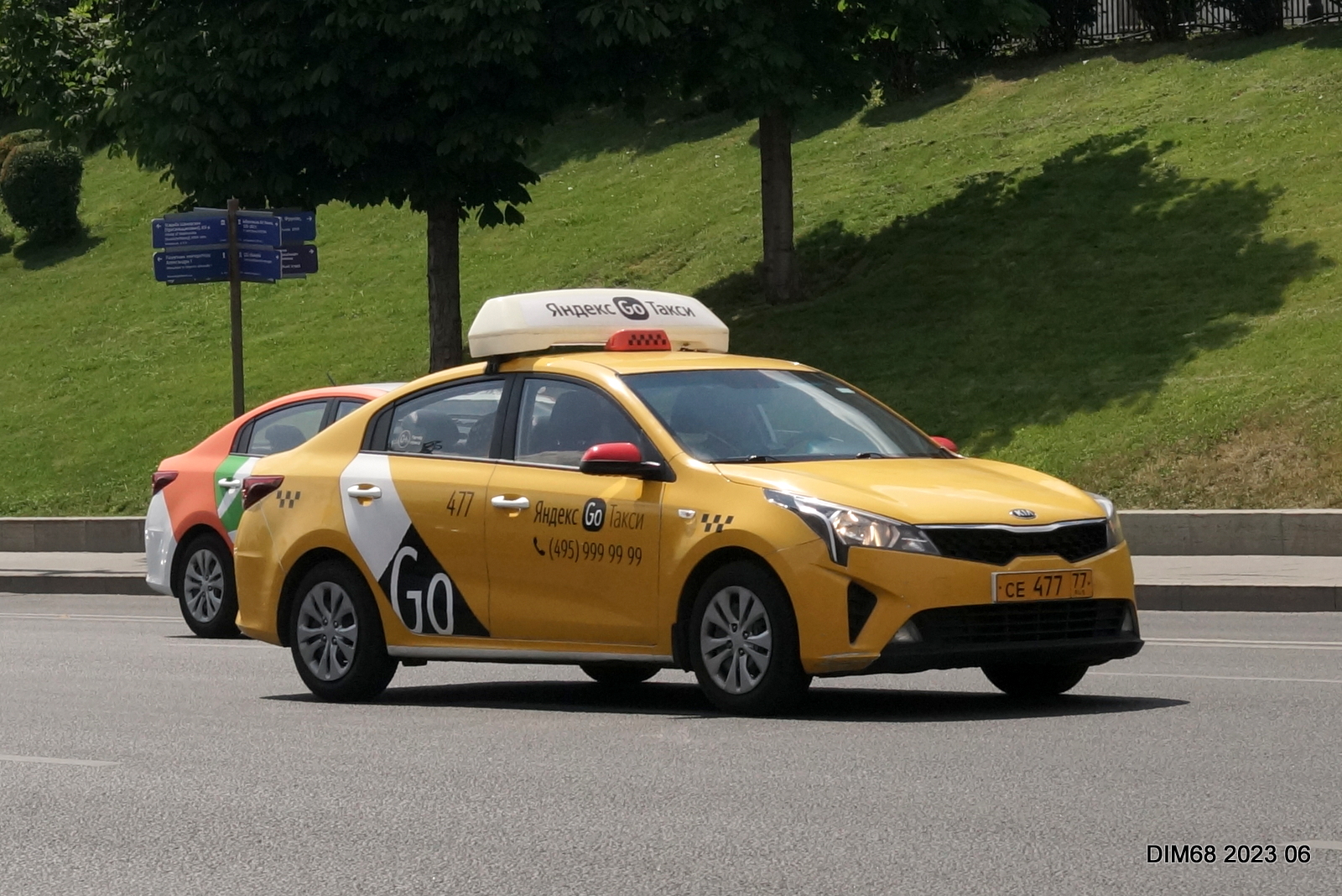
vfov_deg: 27.0
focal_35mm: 50
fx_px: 1864
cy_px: 448
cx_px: 671
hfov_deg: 39.6
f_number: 13
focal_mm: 50
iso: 640
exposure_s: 1/1000
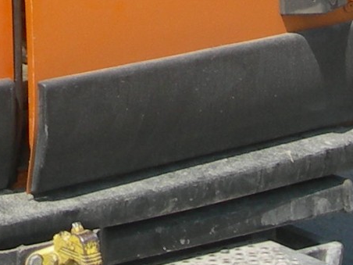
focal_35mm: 218
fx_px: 2223
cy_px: -291
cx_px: -34
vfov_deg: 6.6
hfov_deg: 9.0
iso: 50
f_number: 4.8
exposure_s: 1/490
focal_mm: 7.8
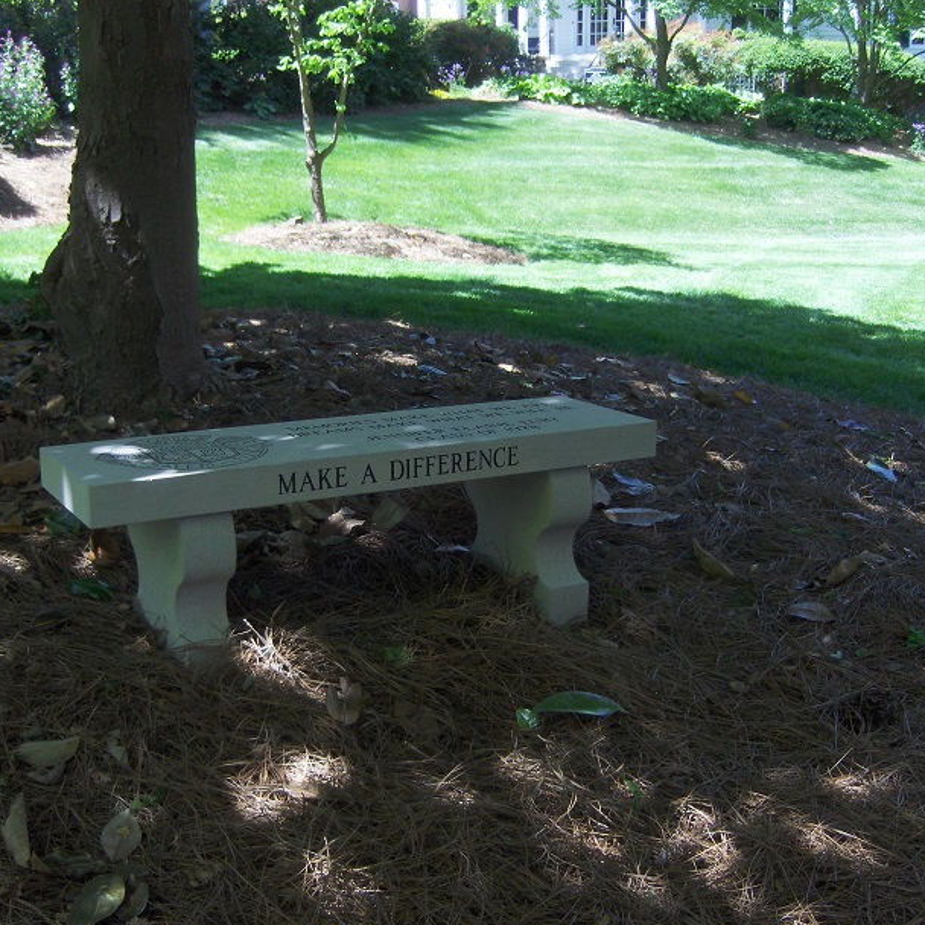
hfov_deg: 39.9
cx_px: 394
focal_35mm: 42
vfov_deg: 40.0
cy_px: 470
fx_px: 1270
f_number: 2.8
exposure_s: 1/278
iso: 116
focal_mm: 7.5
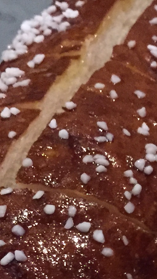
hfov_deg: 9.5
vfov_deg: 17.9
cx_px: 365
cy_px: 333
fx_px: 844
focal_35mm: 114
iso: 320
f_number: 2.2
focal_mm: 4.15
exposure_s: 1/15
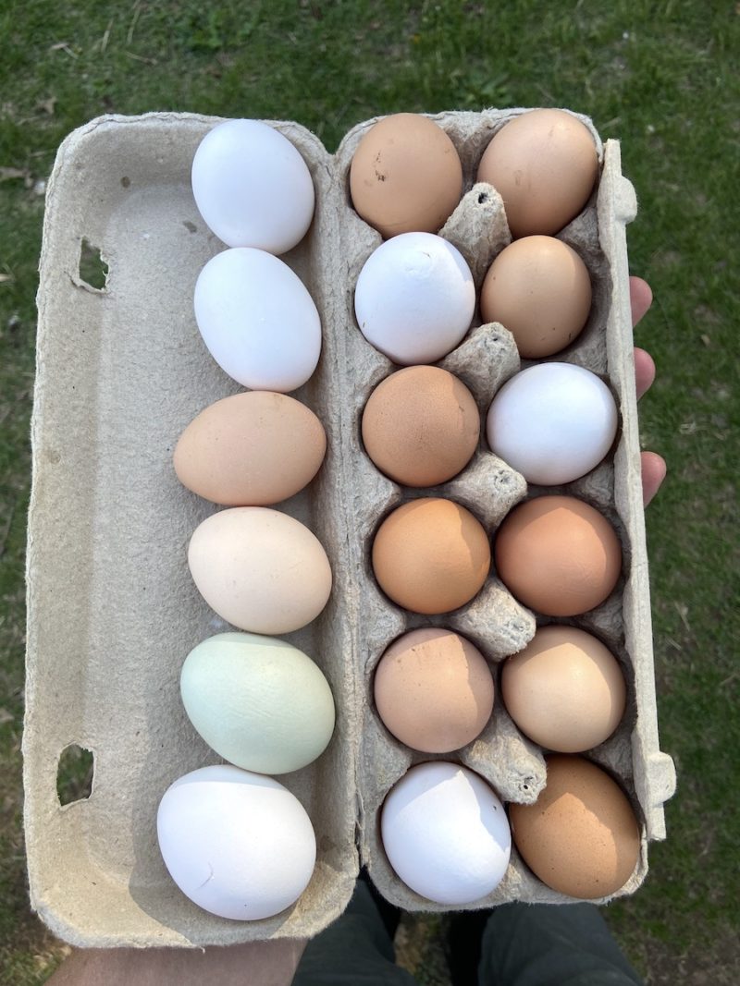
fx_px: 741
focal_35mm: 26
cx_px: 370
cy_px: 493
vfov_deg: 67.3
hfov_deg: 53.1
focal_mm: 4.25
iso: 32
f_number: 1.8
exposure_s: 1/497
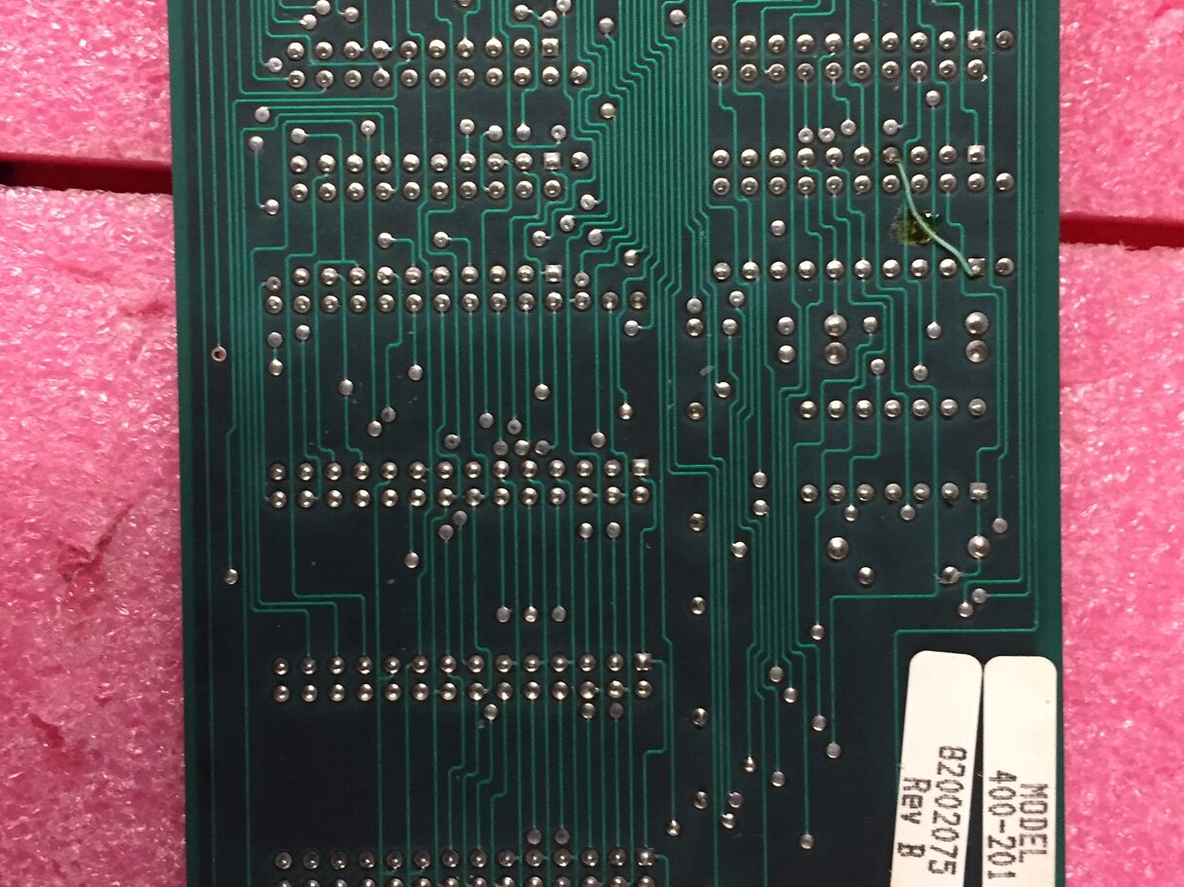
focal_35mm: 39
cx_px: 588
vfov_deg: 36.7
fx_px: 1334
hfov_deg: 47.9
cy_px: 385
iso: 200
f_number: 2.2
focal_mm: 4.15
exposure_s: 1/30
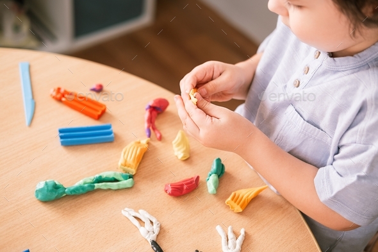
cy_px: 126
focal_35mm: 53
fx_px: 556
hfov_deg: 37.5
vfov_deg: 25.5
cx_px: 189
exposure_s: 1/180
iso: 320
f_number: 2.2
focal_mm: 35
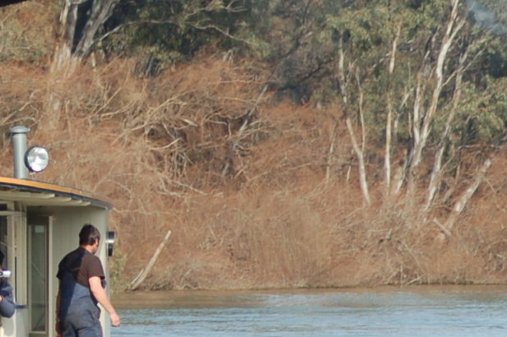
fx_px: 9121
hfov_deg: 3.2
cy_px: 205
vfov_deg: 2.1
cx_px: -238
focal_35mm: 648
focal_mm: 130
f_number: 5.6
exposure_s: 1/500
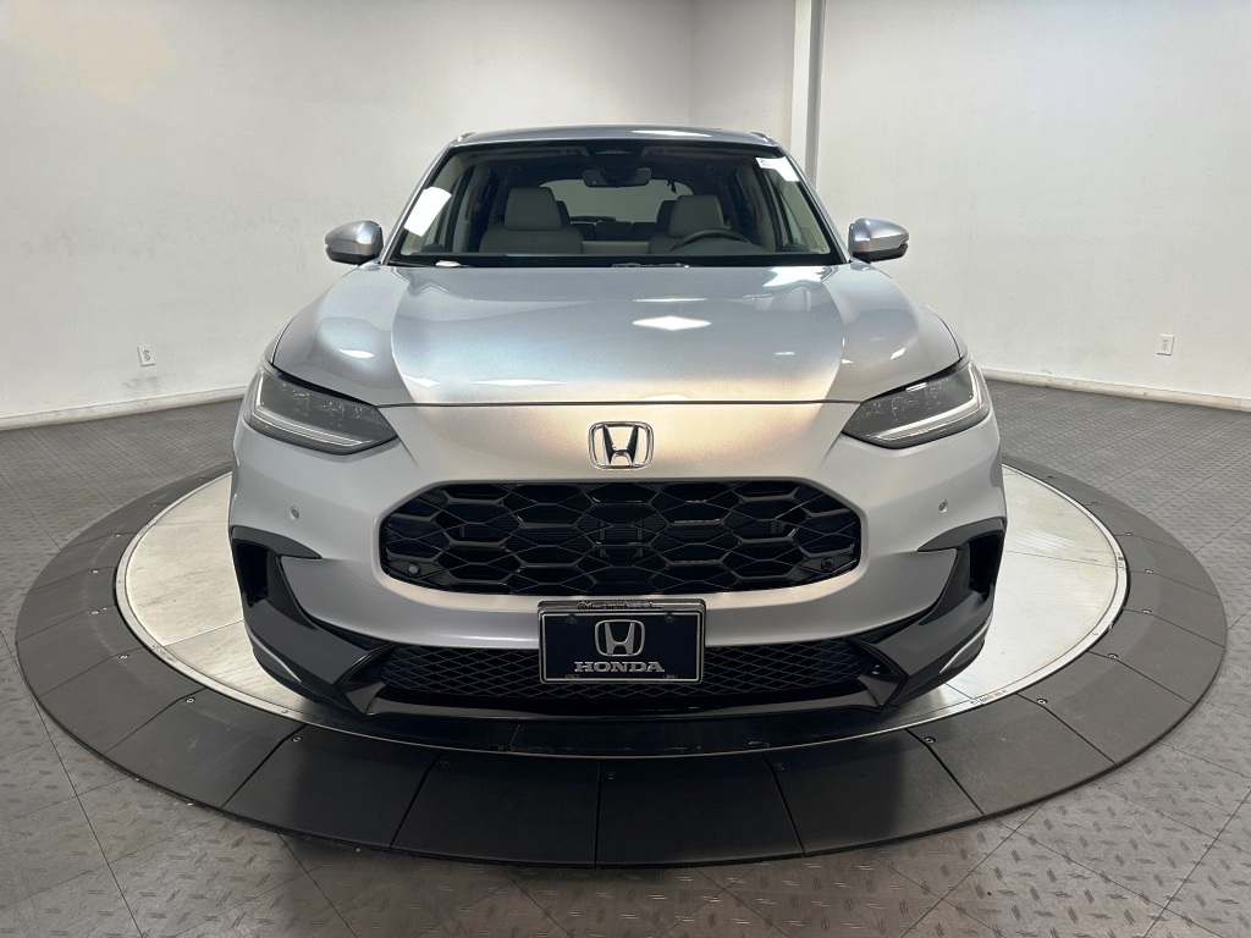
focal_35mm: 24
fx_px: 867
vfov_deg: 56.8
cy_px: 469
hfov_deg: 71.6
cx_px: 626
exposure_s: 1/60
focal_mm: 6.86
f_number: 1.78
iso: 200
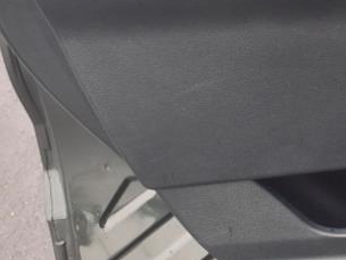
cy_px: -72
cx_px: 527
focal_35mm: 91
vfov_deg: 15.5
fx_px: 910
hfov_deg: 18.8
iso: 40
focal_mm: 3.58
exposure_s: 1/60.2
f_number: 1.9
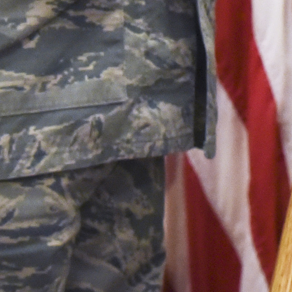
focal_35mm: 288
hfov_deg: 6.0
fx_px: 2749
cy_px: -301
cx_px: 516
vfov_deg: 5.9
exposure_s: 1/160
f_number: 5.6
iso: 4000
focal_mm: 46
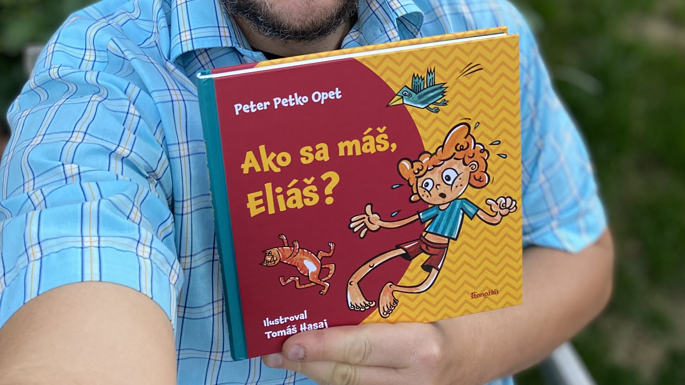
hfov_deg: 52.8
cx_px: 343
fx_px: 690
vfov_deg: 28.9
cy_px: -14
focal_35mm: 38
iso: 200
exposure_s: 1/60
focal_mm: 4.25
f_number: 1.8
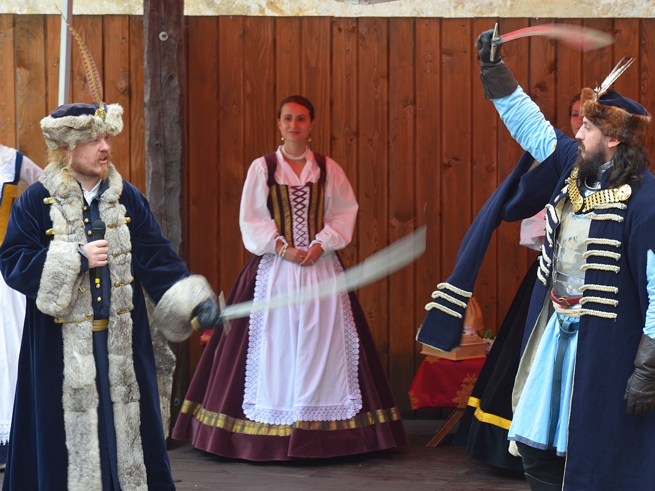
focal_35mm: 172
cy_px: 246
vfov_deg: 8.7
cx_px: 364
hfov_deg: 11.5
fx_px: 3246
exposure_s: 1/60
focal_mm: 105
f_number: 10
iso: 360
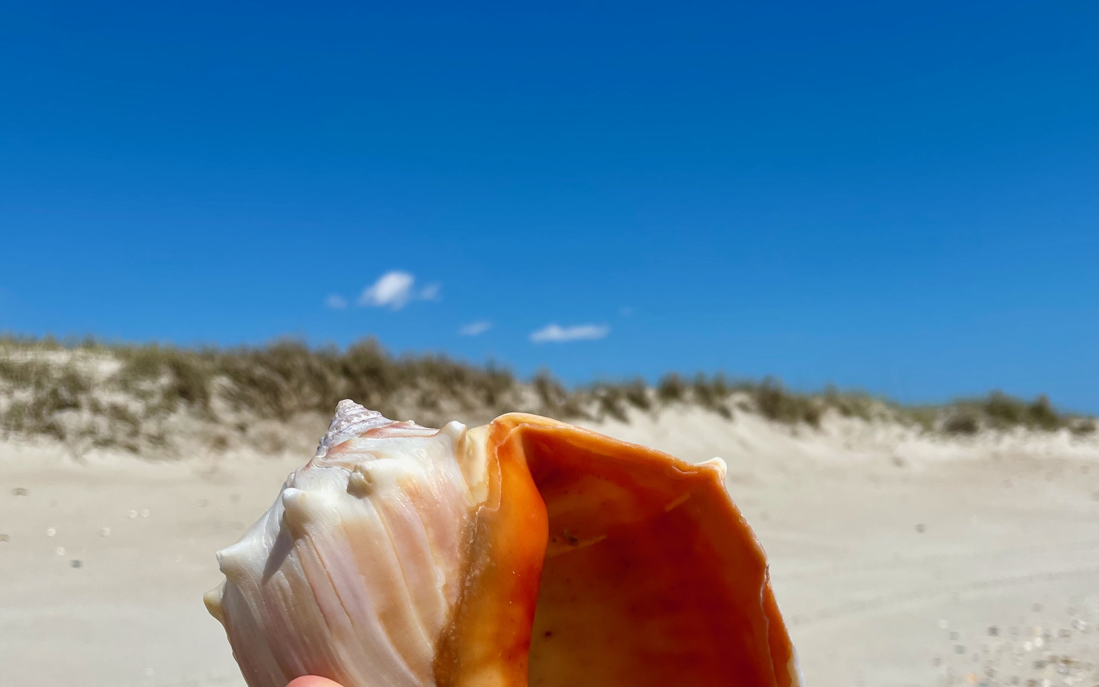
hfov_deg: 52.7
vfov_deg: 31.8
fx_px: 1108
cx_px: 549
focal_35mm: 37
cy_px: 689
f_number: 1.6
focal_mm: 4.2
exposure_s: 1/9091
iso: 32
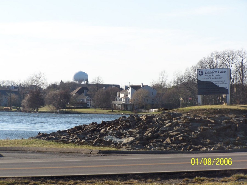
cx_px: 124
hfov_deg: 14.2
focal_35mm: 139
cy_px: 92
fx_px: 992
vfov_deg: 10.7
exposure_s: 1/500
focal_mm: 23.1
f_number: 4.5
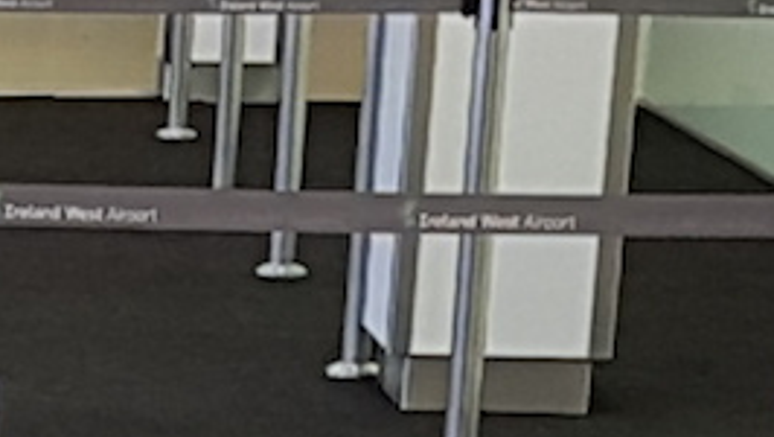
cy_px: 1058
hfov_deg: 9.7
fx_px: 4374
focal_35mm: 213
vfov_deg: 5.5
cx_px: -567
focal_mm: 4.2
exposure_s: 1/50
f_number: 1.7
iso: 100
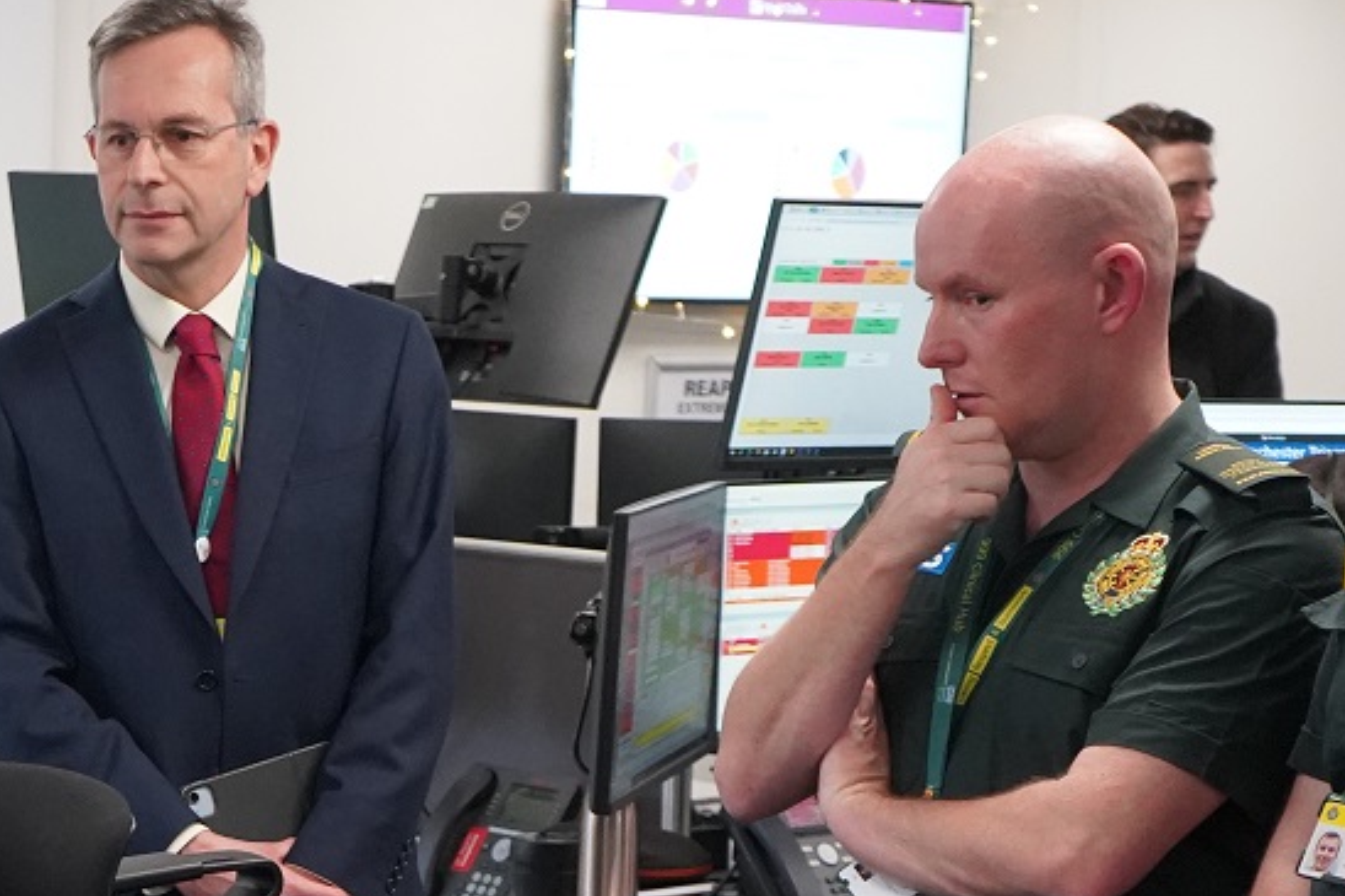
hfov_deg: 19.1
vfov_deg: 12.9
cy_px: 1016
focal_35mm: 104
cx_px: 17
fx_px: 3884
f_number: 4
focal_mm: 38
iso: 6400
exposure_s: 1/160
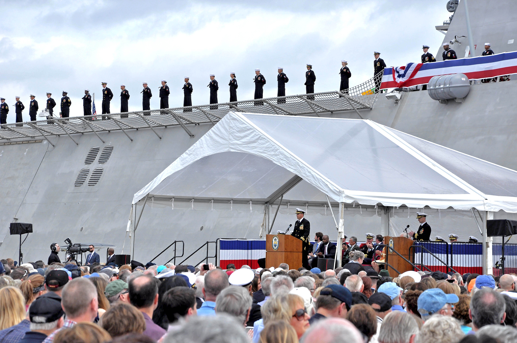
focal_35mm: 135
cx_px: 258
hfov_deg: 15.2
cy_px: 172
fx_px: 1936
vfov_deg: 10.1
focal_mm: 90
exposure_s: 1/640
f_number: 8
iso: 160
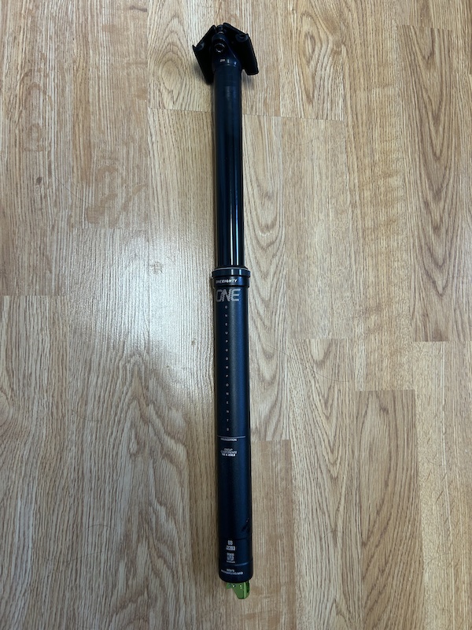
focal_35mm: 26
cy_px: 315
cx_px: 236
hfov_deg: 53.1
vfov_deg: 67.3
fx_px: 473
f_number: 1.5
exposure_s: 1/60
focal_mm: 5.7
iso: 80
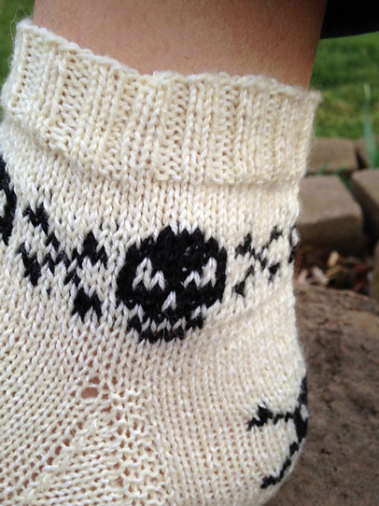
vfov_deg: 47.8
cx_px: 158
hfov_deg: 36.7
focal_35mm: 39
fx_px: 570
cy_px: 273
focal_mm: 4.12
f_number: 2.4
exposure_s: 1/40
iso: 50
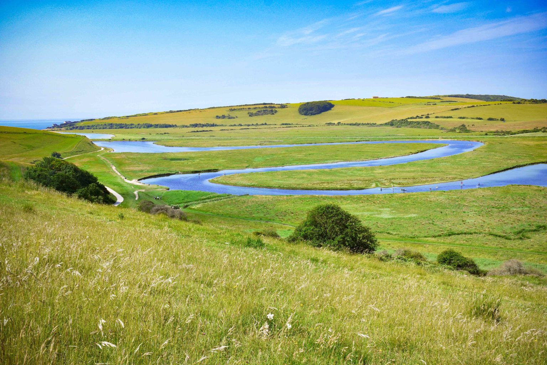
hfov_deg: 48.5
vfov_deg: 33.4
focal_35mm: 40
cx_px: 274
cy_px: 182
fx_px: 608
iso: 100
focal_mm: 27
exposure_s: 1/320
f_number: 9
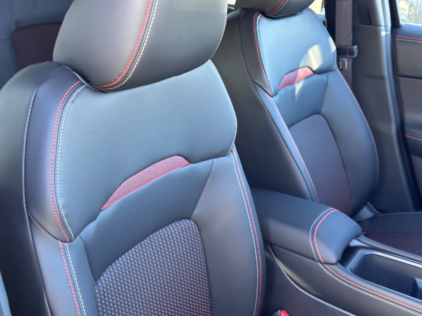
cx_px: 211
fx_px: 585
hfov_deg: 39.7
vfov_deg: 30.3
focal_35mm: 48
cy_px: 158
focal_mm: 6.86
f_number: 1.78
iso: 100
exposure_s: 1/60
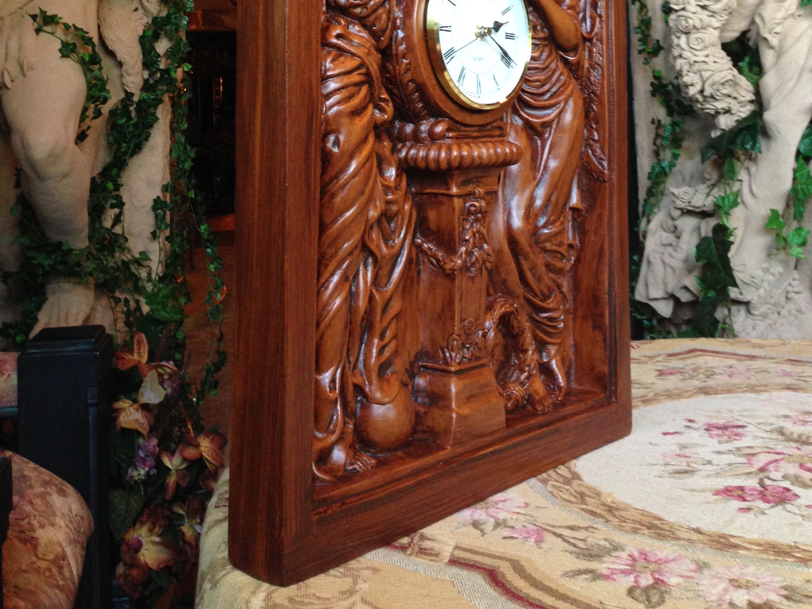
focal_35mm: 45
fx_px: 1055
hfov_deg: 42.1
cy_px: 58
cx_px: 399
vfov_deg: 30.7
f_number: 2.4
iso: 160
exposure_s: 1/20
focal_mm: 4.12
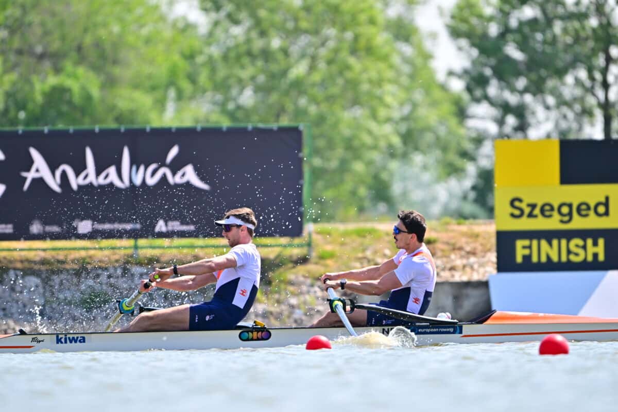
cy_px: 206
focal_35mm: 600
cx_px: 309
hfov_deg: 3.4
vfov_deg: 2.3
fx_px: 10299
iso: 360
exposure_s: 1/1000
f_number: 6.3
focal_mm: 600
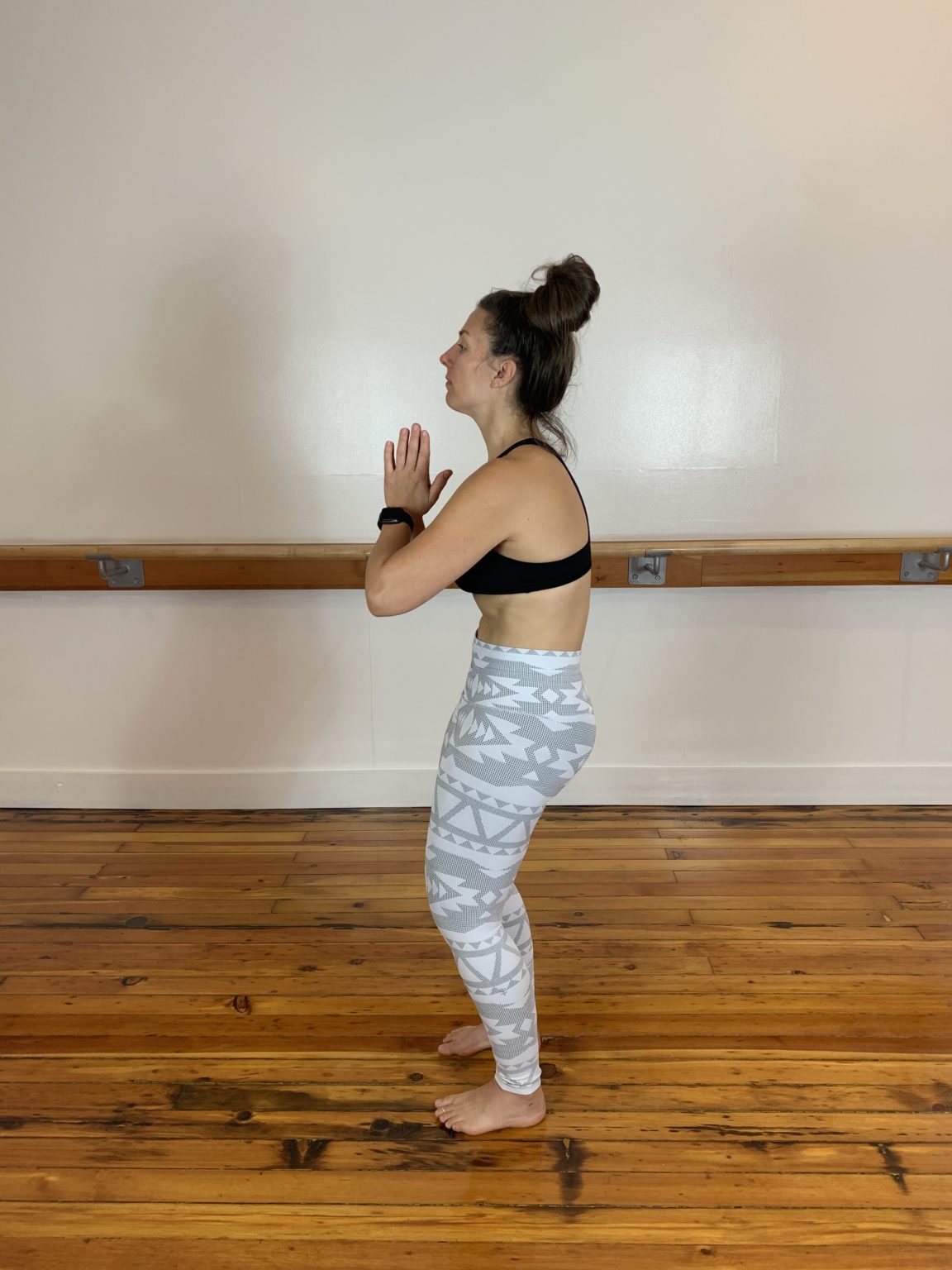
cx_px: 476
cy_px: 635
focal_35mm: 26
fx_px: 953
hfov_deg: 53.1
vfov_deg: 67.3
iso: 80
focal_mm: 4.25
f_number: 1.8
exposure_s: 1/60
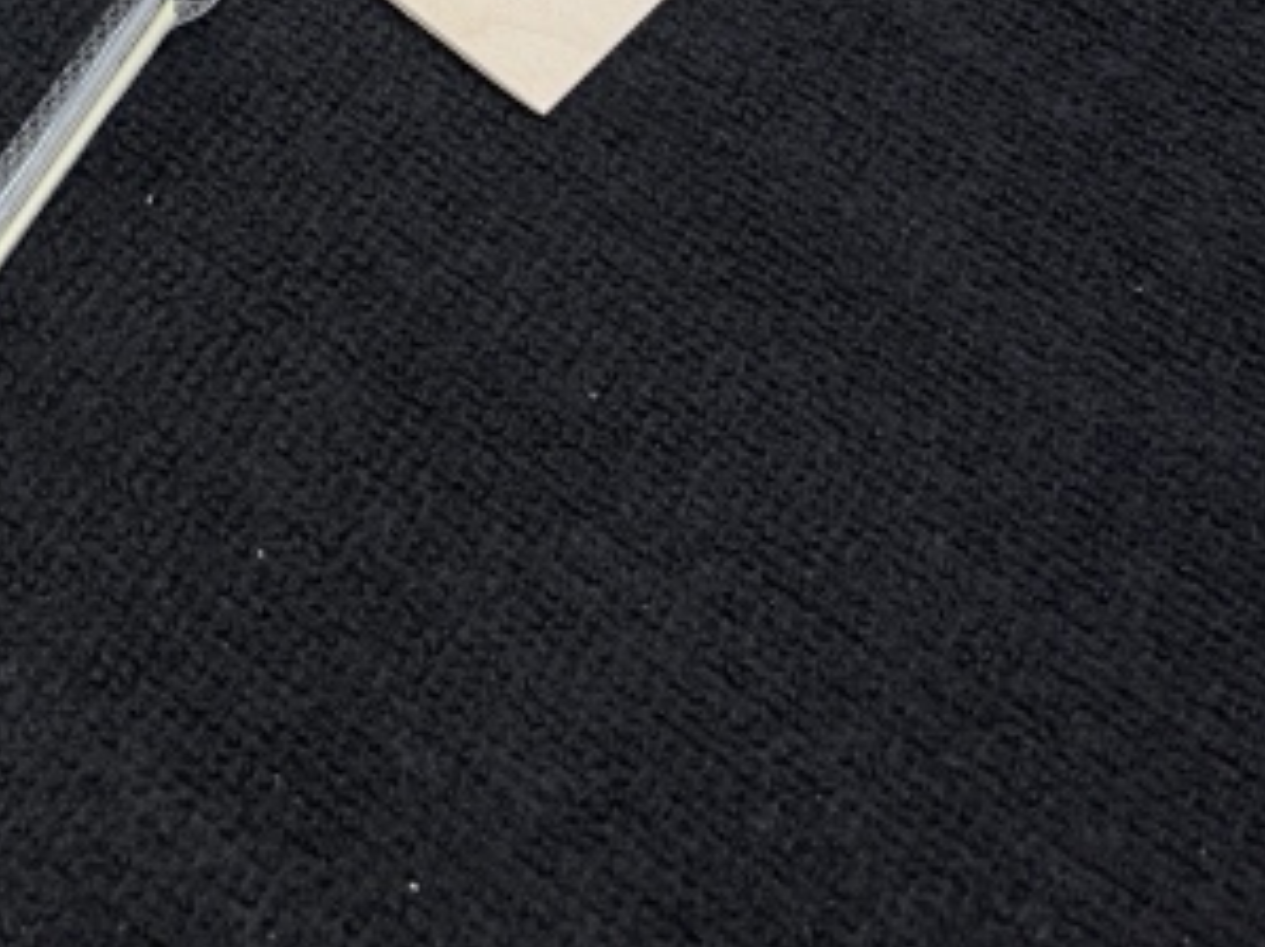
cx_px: -190
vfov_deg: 20.0
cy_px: -304
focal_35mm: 67
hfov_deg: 26.3
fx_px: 2447
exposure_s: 1/50
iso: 64
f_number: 1.6
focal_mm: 5.1
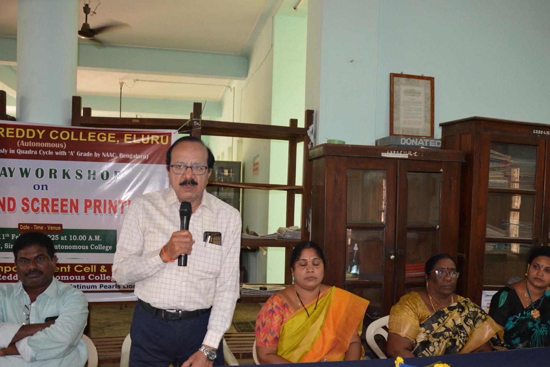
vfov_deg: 39.9
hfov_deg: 57.1
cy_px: 210
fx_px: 504
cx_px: 298
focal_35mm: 33
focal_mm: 18
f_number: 3.5
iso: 1800
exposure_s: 1/60
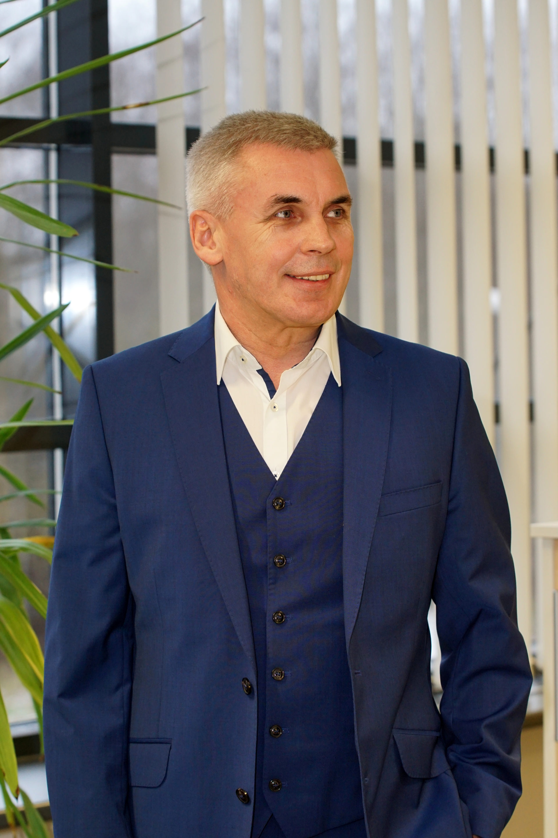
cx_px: 279
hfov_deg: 13.0
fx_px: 2441
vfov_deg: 19.5
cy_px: 419
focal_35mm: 105
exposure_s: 1/100
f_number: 4
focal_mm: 70
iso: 500
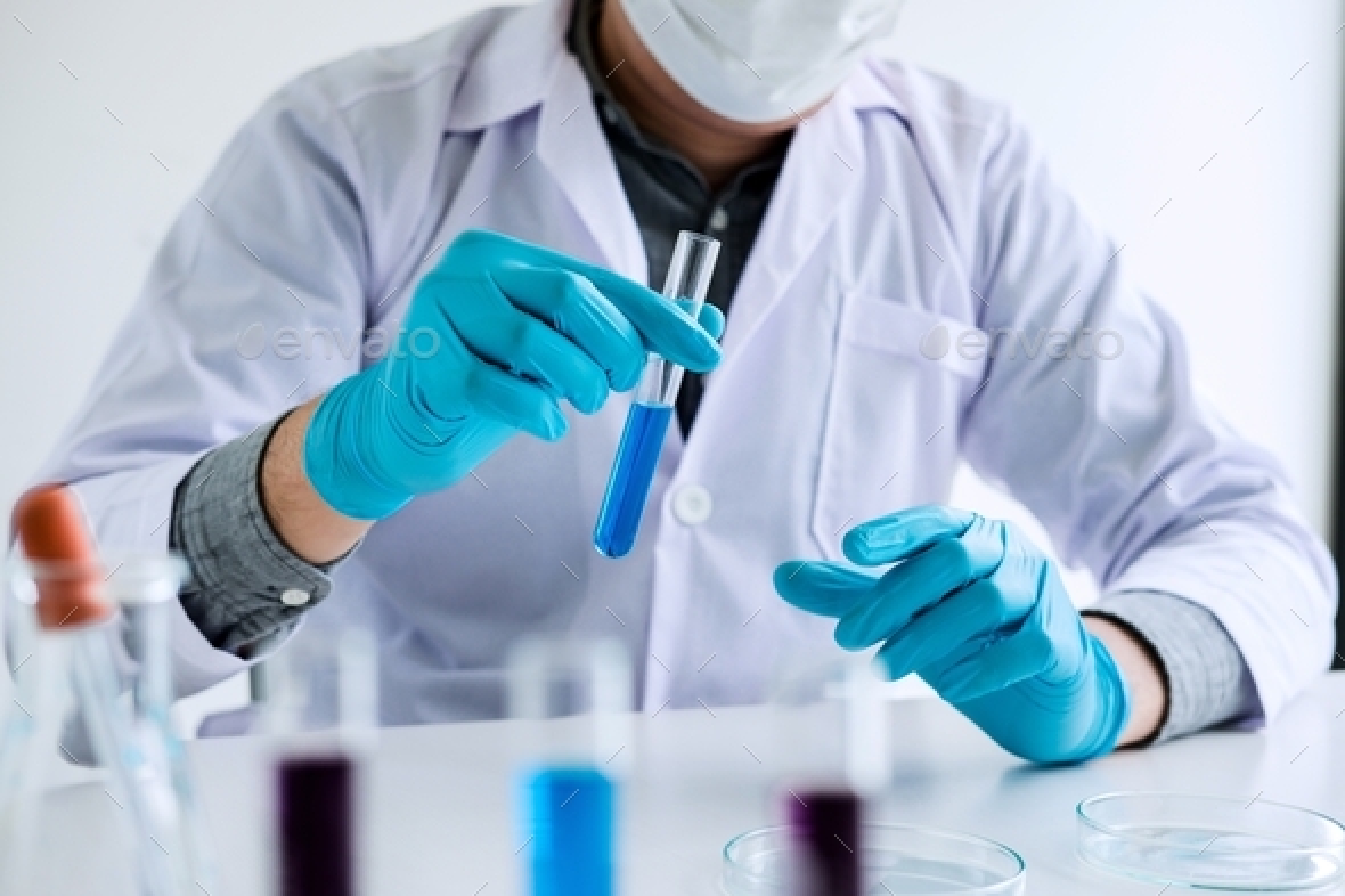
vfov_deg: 25.5
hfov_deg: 37.5
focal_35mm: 53
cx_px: 672
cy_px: 448
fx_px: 1979
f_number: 3.6
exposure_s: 1/160
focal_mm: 35
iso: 200
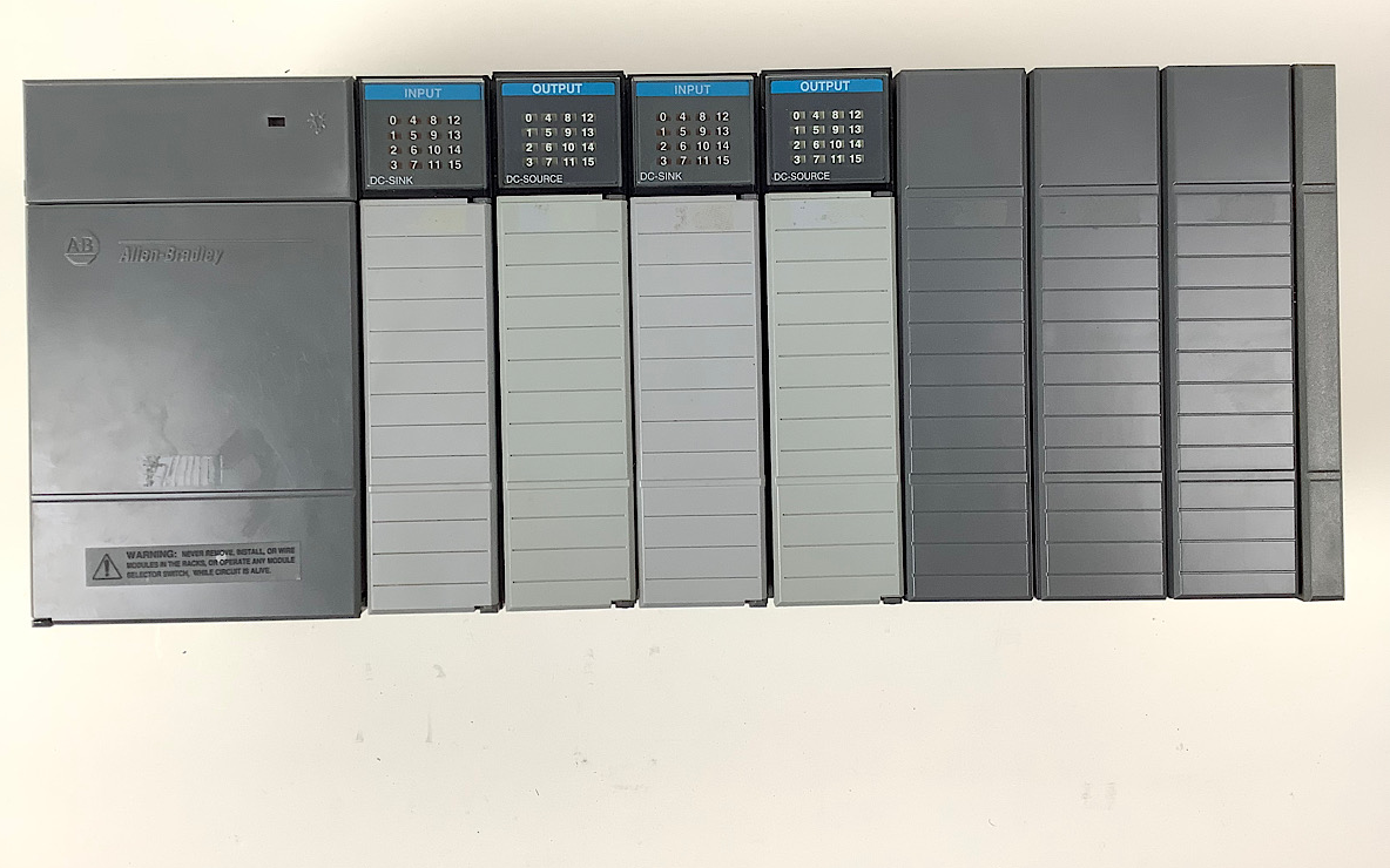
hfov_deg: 58.1
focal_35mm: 33
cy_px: 362
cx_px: 693
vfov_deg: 38.2
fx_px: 1250
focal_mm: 3.3
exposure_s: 1/50
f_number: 2.4
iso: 50
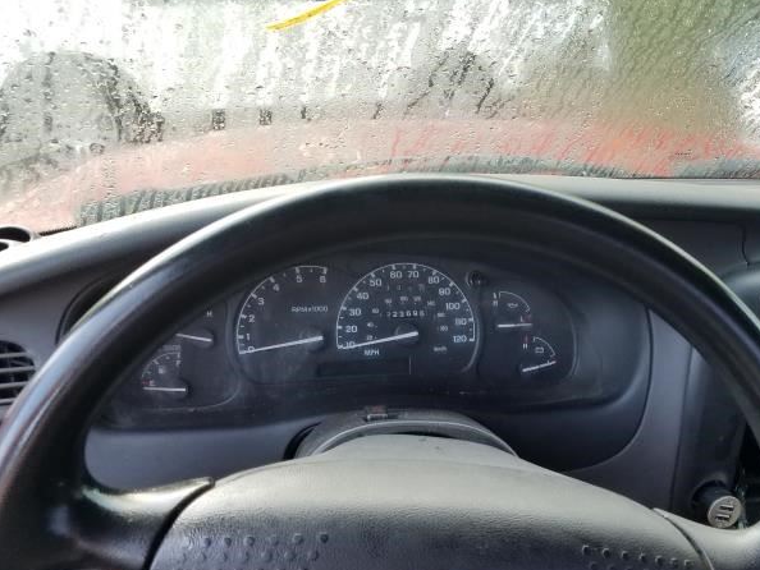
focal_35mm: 35
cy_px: 359
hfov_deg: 51.6
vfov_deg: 40.4
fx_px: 769
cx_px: 511
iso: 80
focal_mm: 4.2
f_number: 1.7
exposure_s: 1/120
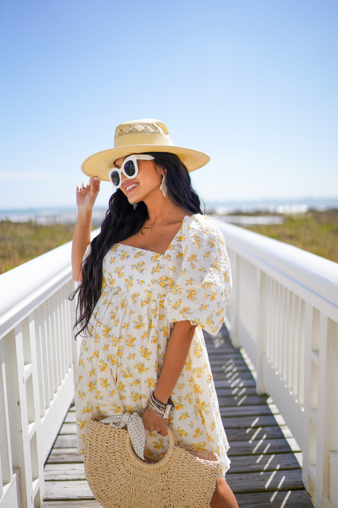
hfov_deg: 37.9
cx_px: 169
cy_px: 254
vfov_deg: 54.4
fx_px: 493
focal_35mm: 35
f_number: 1.4
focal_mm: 35
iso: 100
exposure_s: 1/8000
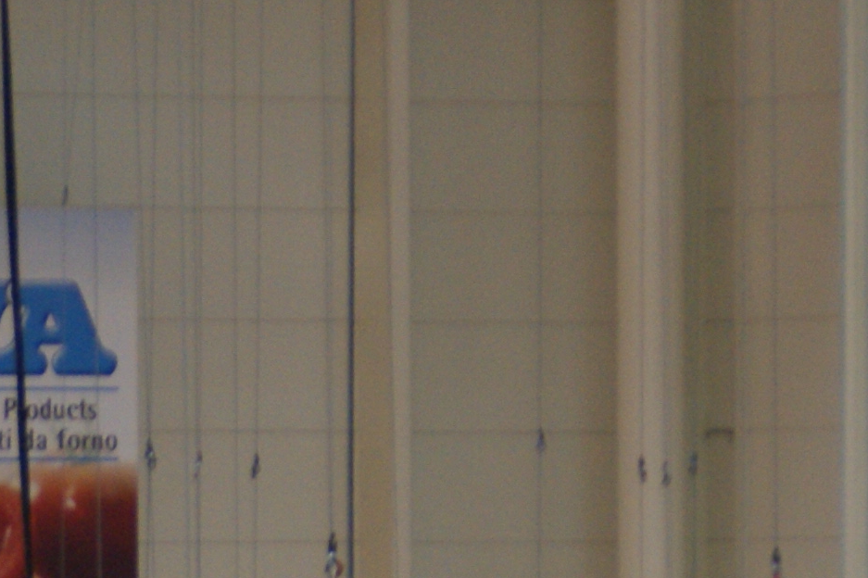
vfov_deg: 2.3
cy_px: 613
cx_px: 10
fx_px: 14172
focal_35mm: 588
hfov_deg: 3.5
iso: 400
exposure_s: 1/30
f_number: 5.6
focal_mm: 80
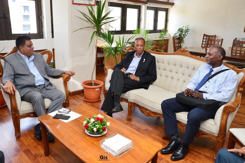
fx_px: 191
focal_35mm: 28
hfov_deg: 65.5
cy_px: 82
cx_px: 122
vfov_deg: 46.4
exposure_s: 1/160
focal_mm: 28
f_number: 5.6
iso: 1600
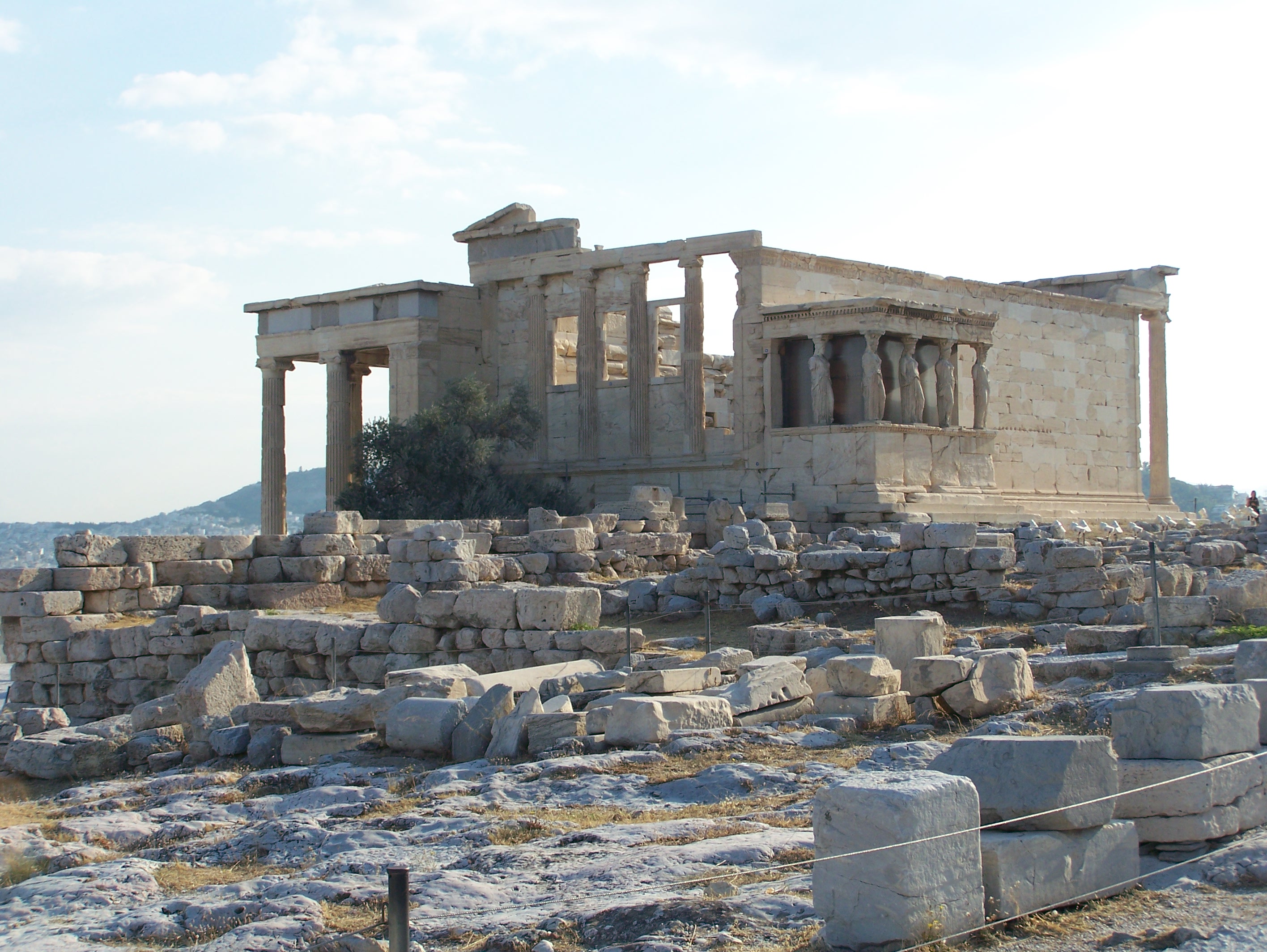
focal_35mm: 59
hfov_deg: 32.7
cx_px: 634
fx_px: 2161
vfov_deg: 24.8
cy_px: 476
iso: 80
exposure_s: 1/500
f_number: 4.5
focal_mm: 9.8
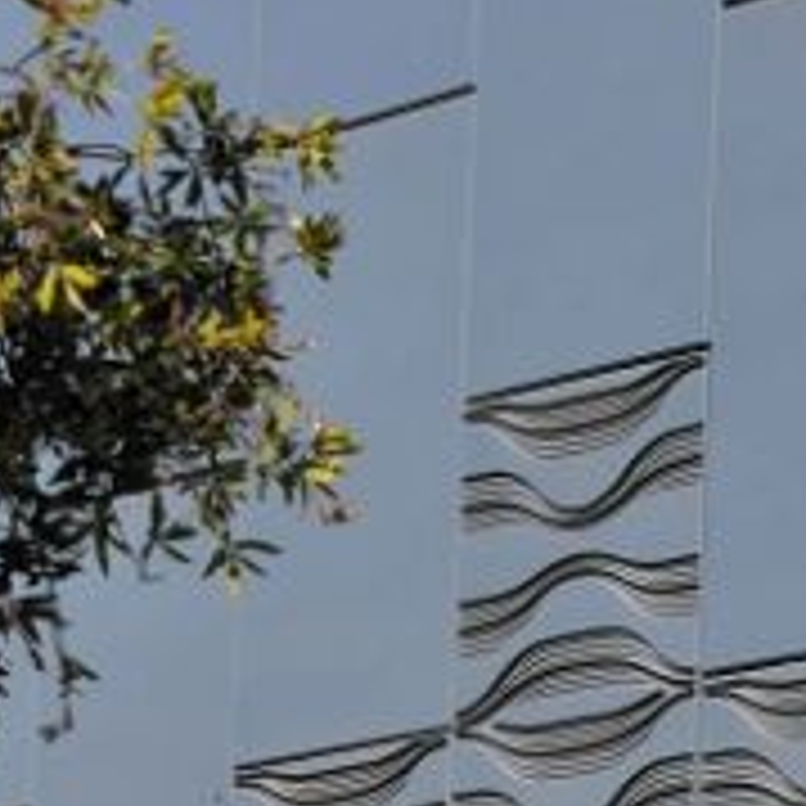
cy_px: 831
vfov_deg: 3.1
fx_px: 14989
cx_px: 369
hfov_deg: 3.1
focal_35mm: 569
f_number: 14
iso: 100
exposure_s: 1/200
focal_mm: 150
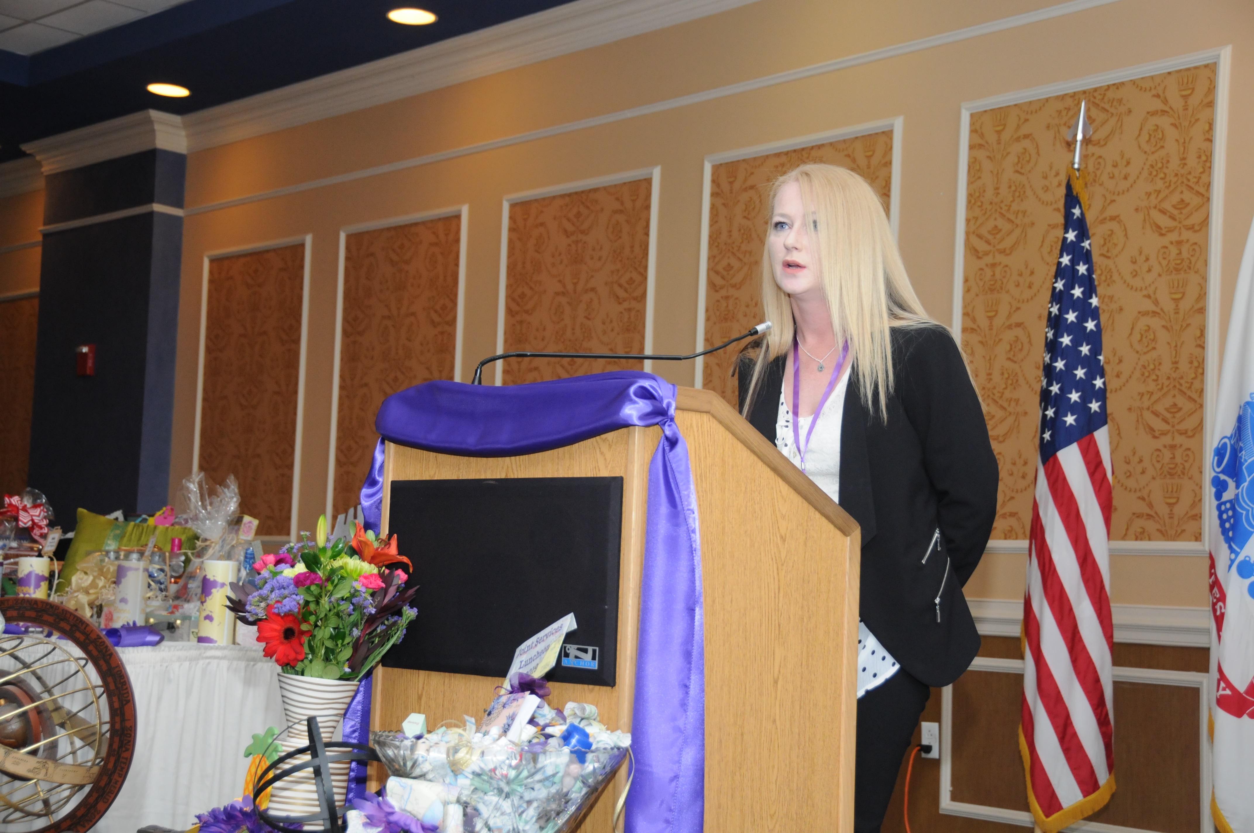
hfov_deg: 35.1
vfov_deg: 23.7
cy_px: 416
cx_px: 627
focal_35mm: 57
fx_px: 1983
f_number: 4.5
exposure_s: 1/125
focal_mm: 38
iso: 1000
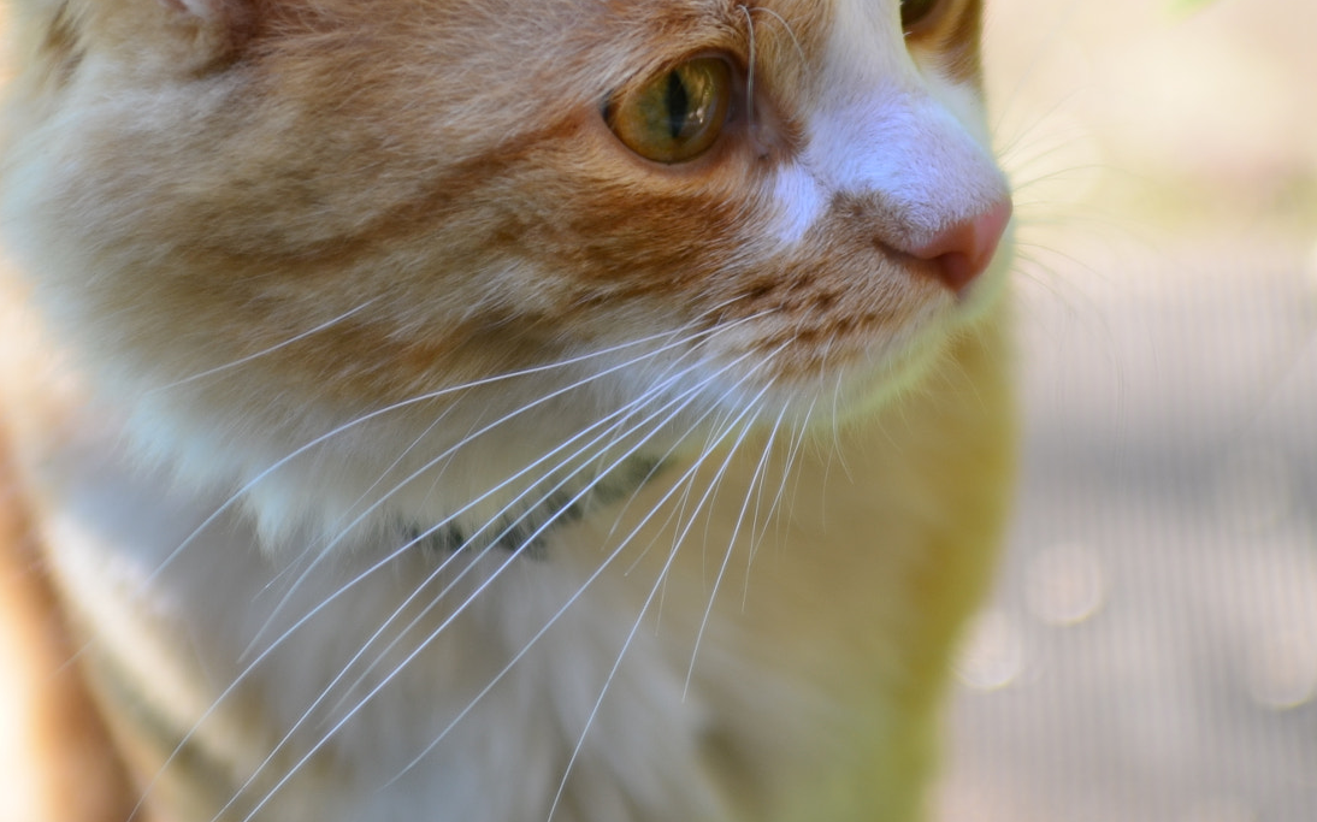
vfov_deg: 6.5
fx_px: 7176
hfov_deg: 10.5
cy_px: 51
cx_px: 672
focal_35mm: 200
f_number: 2.8
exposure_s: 1/100
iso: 100
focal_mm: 70
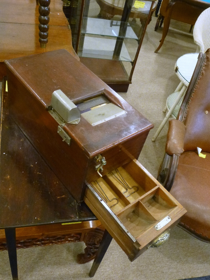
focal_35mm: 33
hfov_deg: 42.9
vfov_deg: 55.4
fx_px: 267
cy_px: 140
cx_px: 105
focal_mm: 5.9
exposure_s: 1/10
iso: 800
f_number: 3.6
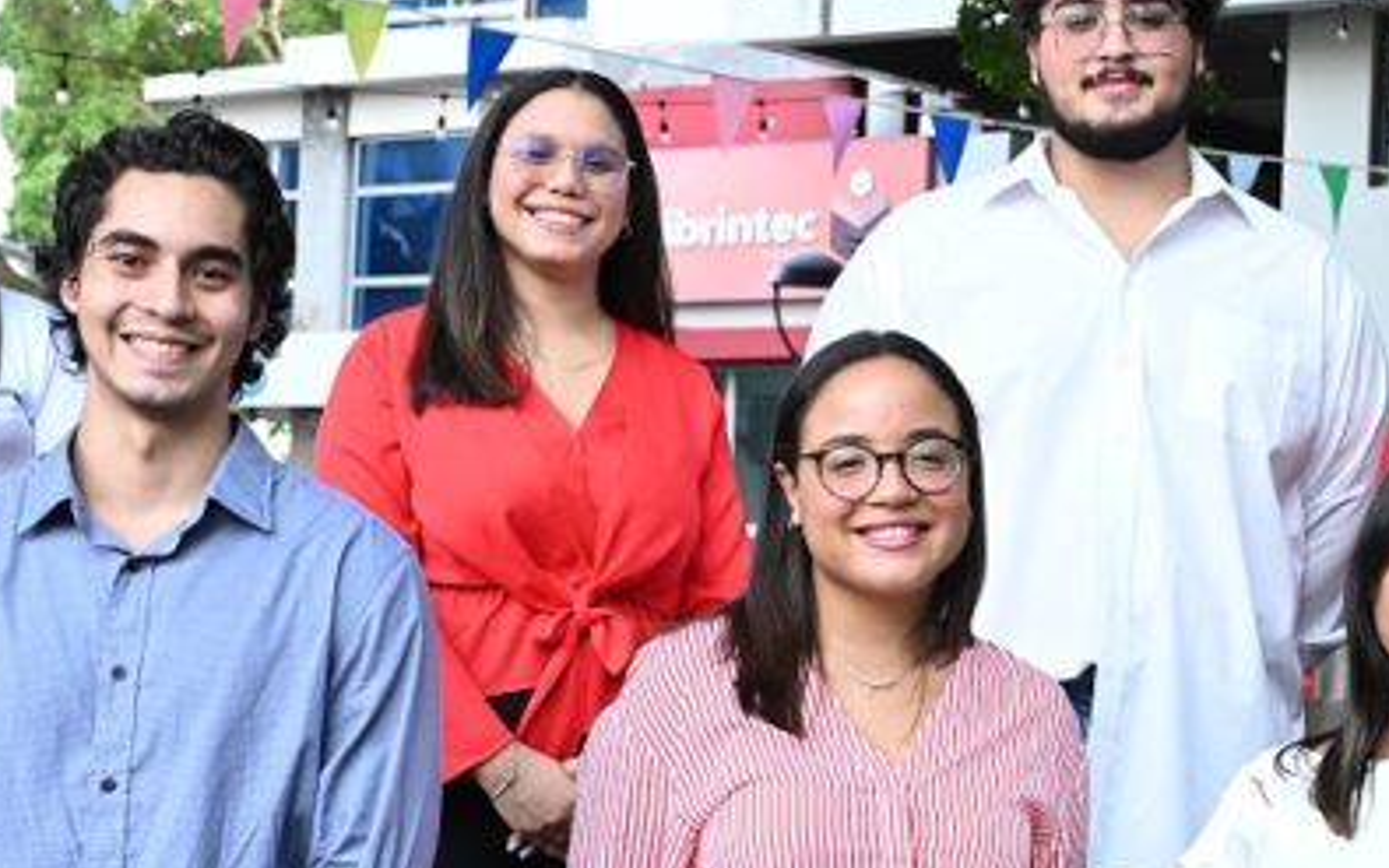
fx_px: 3597
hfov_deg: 21.4
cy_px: 617
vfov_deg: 13.7
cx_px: 1241
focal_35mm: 95
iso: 2500
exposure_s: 1/200
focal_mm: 36
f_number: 6.3
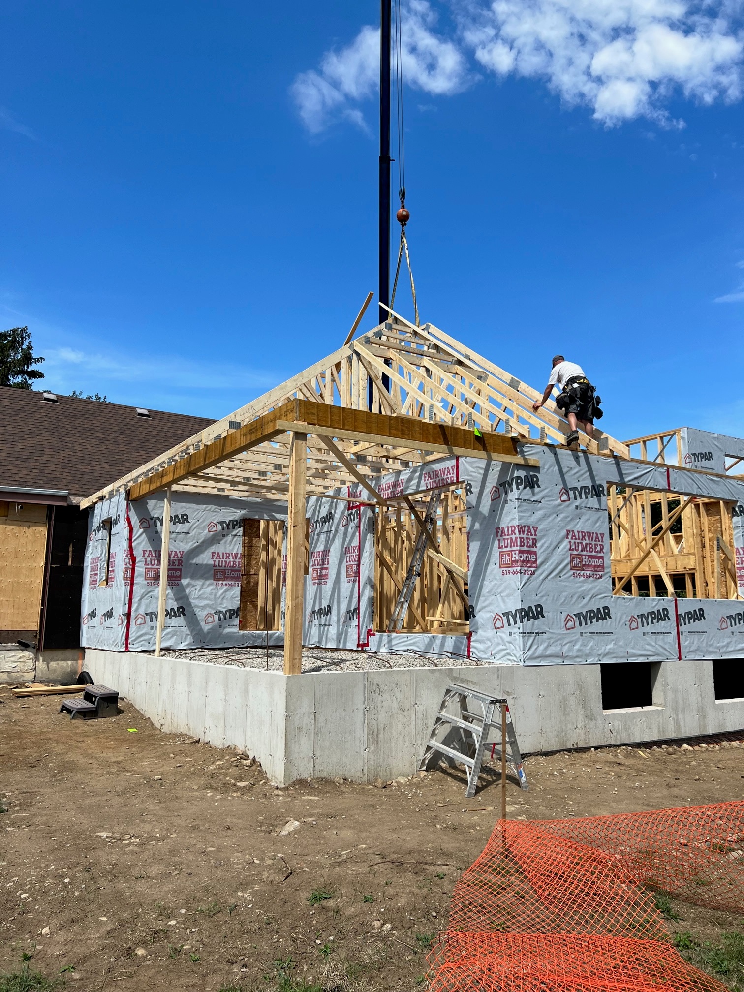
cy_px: 496
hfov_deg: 53.1
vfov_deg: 67.3
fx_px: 745
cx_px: 372
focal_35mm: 26
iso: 50
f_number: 1.5
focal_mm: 5.7
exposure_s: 1/4115
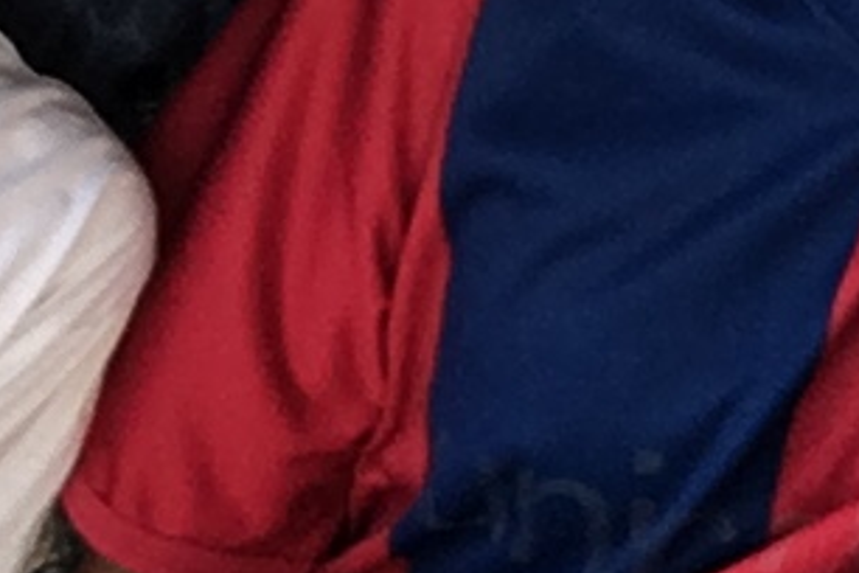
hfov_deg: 14.8
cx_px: 960
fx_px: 3221
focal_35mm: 135
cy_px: -545
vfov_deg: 9.5
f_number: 2.4
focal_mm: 2.15
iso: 50
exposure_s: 1/100
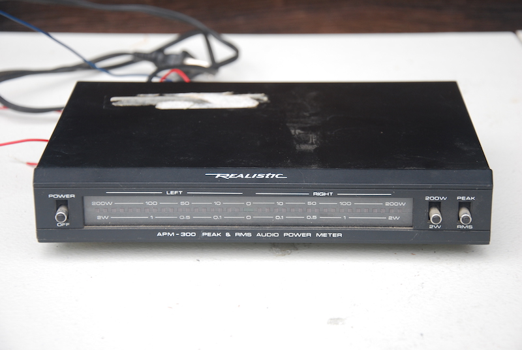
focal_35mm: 99
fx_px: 1438
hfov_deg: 20.6
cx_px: 261
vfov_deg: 13.9
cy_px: 175
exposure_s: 1/250
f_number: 5.3
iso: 200
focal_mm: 66
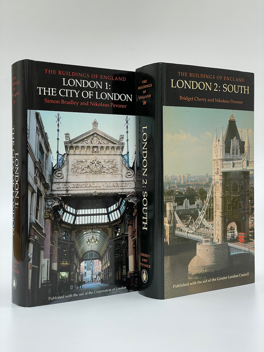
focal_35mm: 52
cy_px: 176
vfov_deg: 36.8
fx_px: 529
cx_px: 132
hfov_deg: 28.0
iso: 25
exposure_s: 1/189
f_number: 2
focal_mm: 6
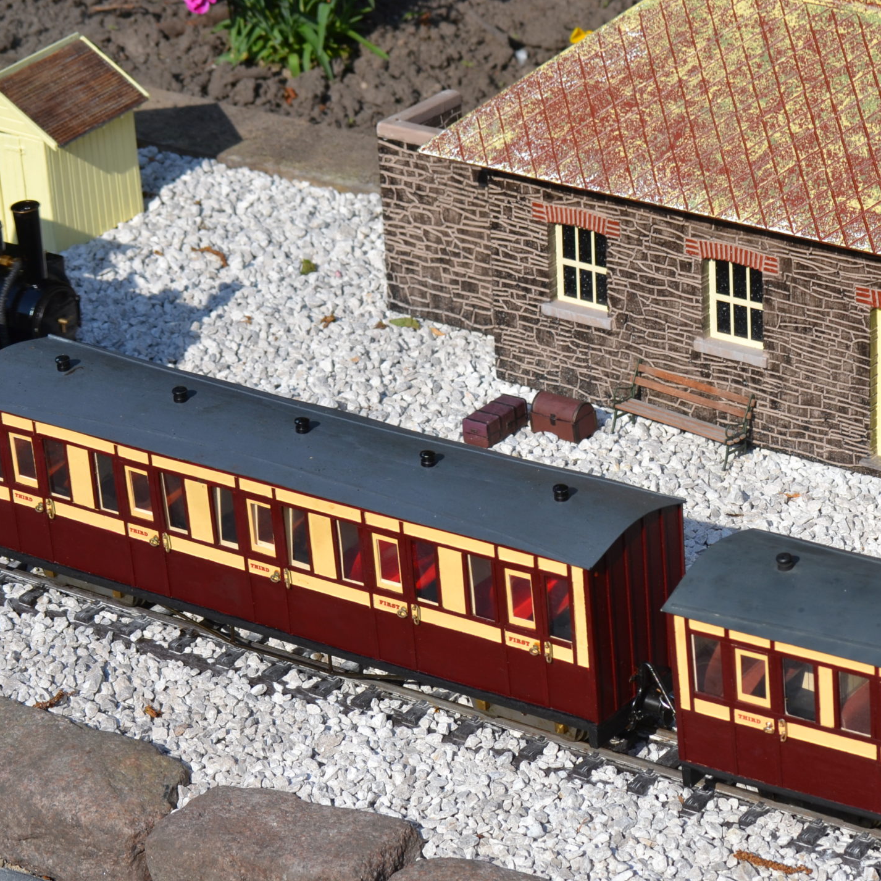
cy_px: 390
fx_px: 3621
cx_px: 777
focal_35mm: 126
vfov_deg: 13.9
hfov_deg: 13.8
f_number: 8
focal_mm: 55
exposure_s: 1/250
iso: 100
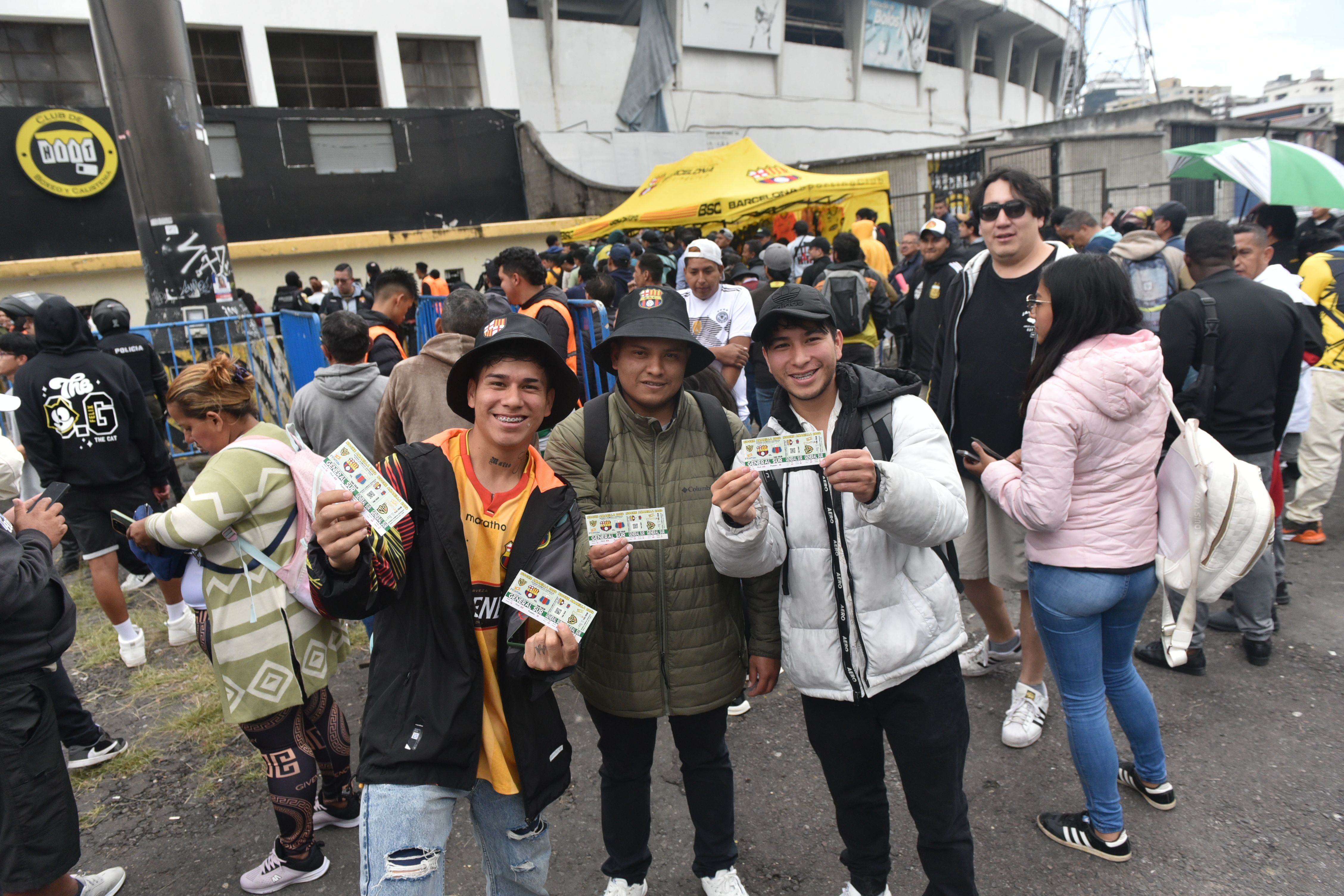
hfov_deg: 73.7
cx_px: 672
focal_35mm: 24
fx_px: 896
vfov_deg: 53.1
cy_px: 448
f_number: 5.6
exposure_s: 1/4000
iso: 1600
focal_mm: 24
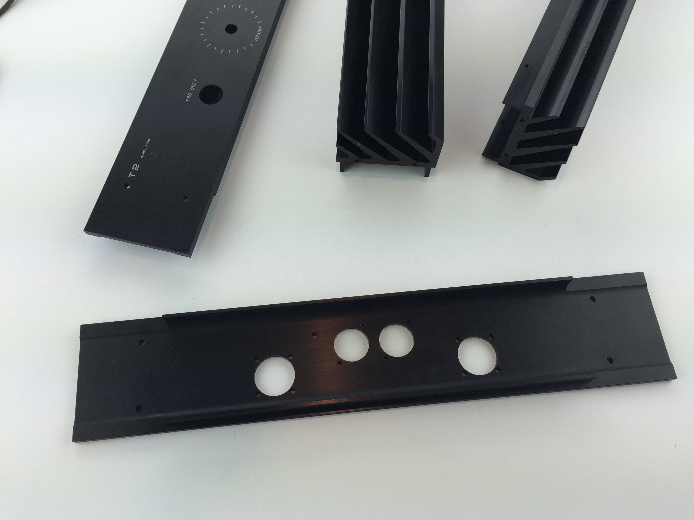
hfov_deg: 61.7
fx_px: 581
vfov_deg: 48.2
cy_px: 260
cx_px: 347
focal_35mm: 29
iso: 32
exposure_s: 1/370
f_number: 2.2
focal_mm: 4.15
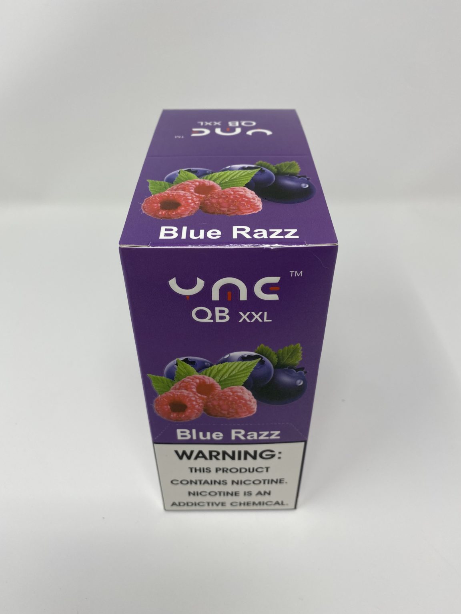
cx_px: 230
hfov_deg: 53.1
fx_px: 462
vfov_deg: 67.3
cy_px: 307
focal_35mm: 26
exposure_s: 1/177
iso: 32
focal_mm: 4.25
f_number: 1.8
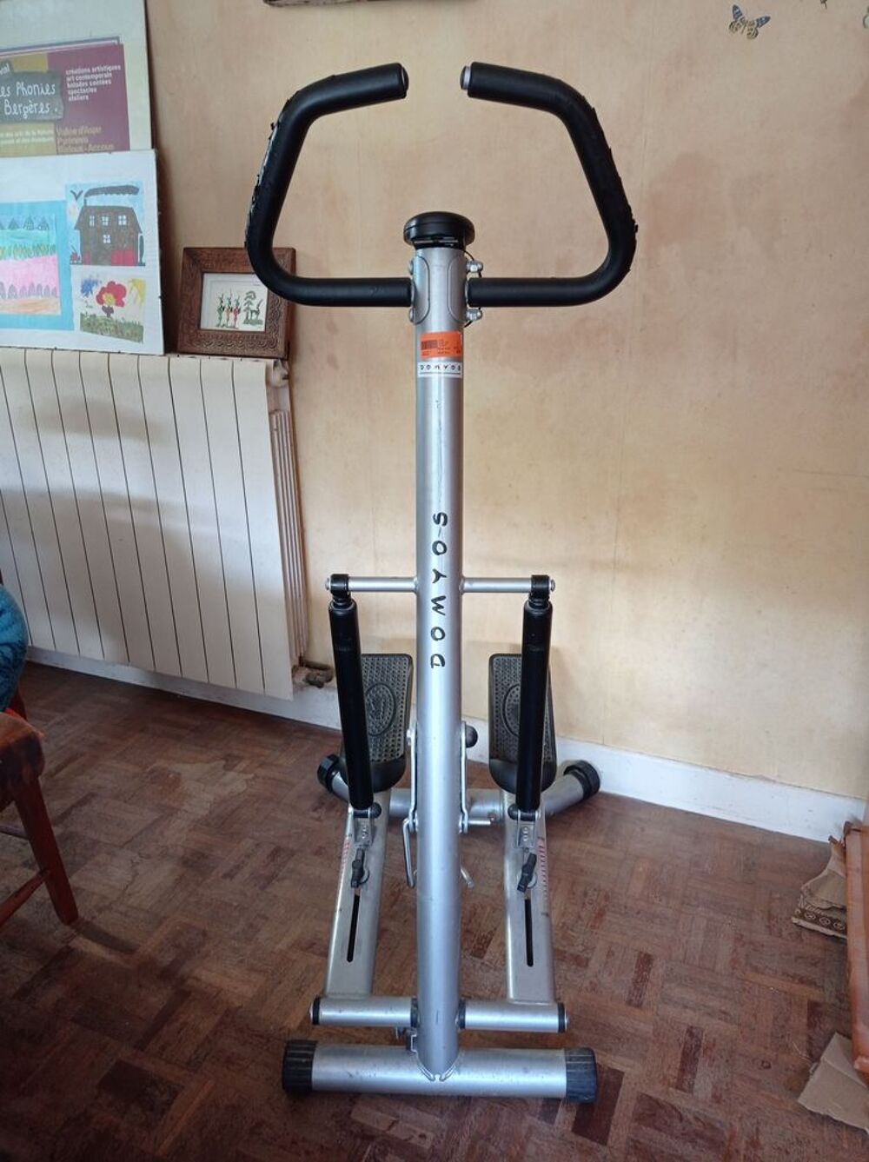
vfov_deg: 63.5
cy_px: 581
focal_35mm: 28
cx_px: 434
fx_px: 939
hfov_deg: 49.7
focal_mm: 4.74
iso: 367
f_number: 1.79
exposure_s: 1/33.3
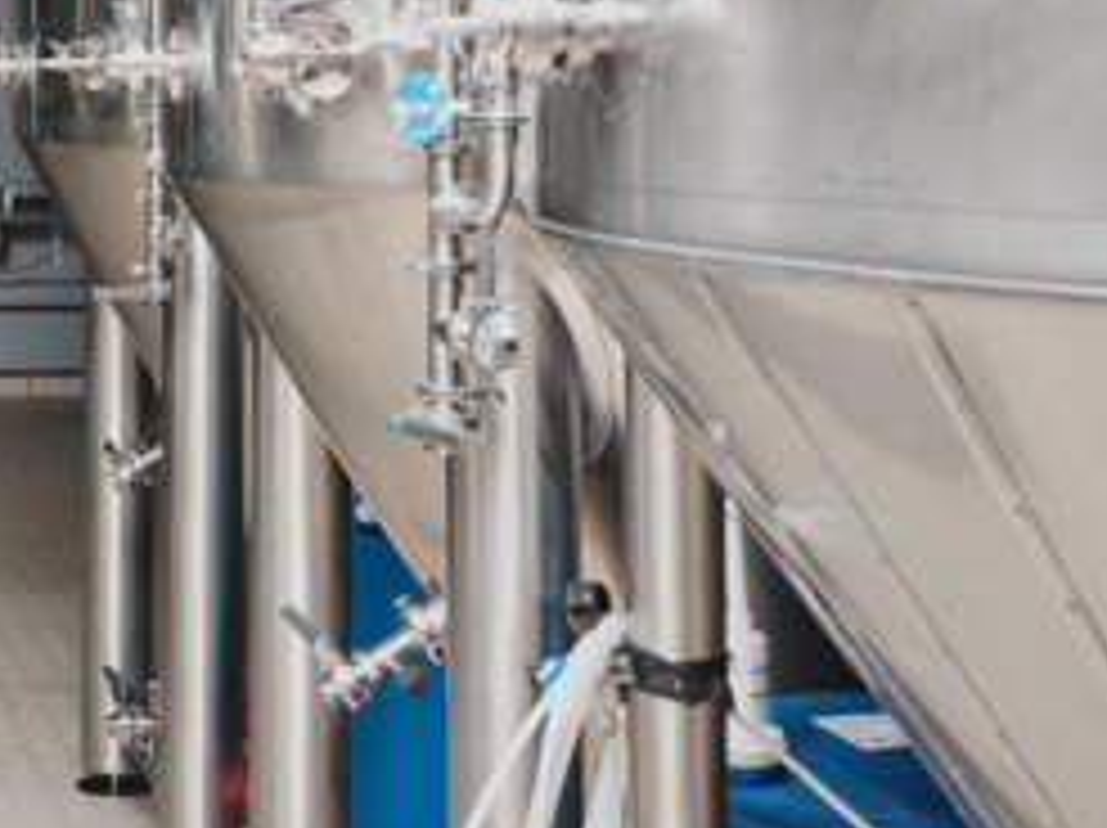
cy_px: 18
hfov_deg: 23.1
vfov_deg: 19.1
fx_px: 2396
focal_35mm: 75
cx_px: -333
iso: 1250
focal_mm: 30
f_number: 6.4
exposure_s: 1/125
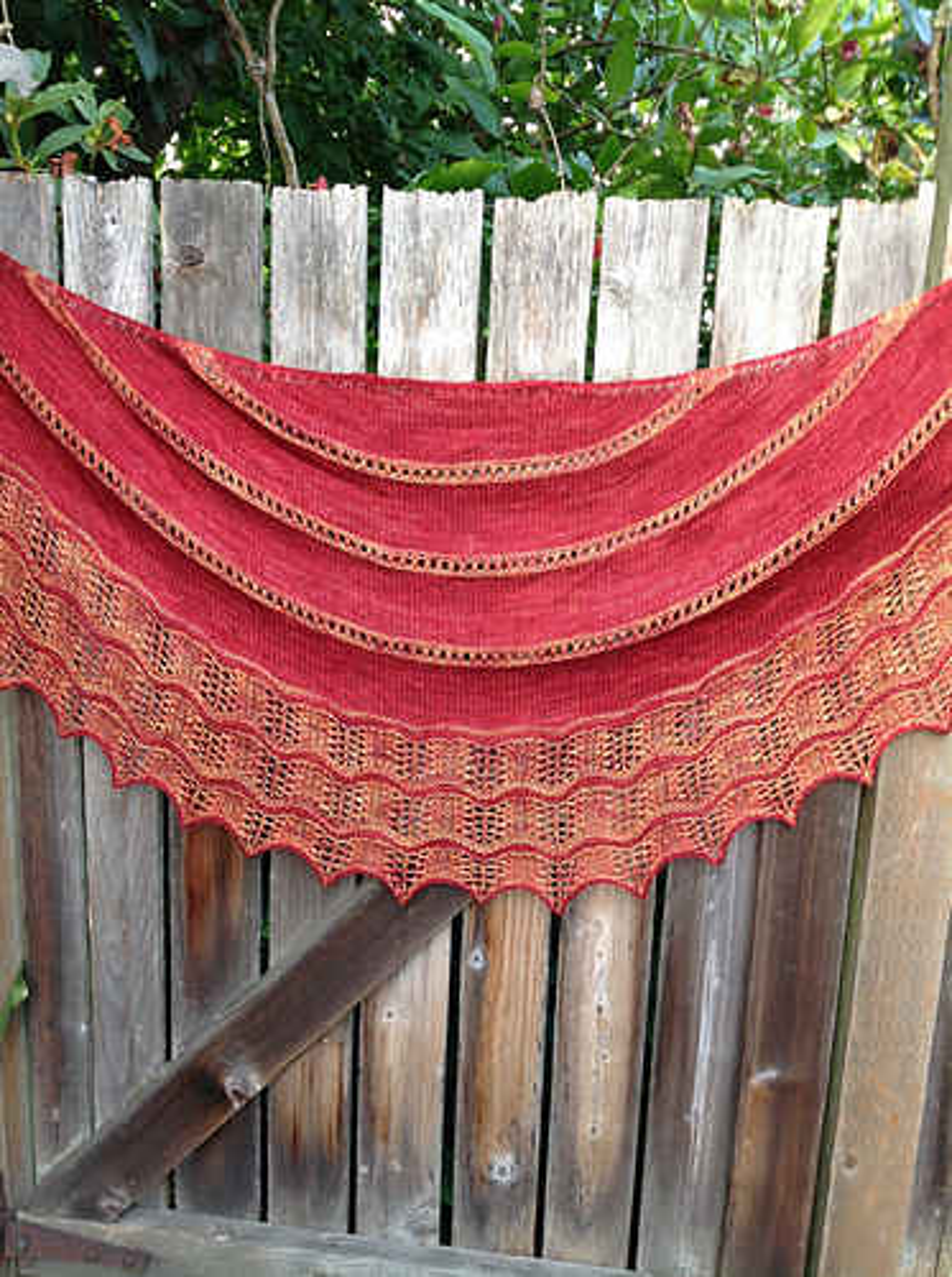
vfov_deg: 52.7
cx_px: 476
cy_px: 638
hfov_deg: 40.6
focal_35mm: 35
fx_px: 1288
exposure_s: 1/17
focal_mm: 4.28
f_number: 2.4
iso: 50
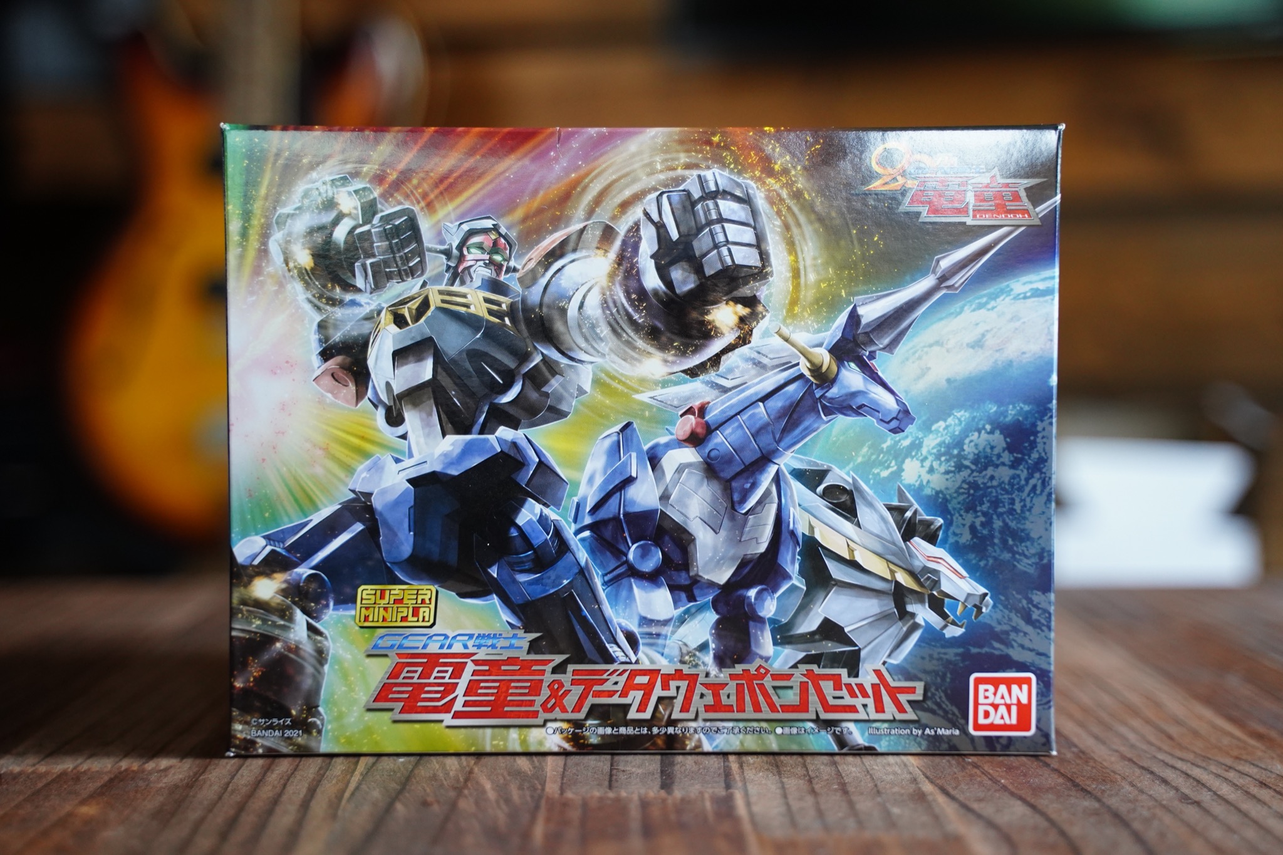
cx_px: 642
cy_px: 428
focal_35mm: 55
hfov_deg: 36.2
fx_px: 1960
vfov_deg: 24.6
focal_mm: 55
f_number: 2.8
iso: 2500
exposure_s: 1/60
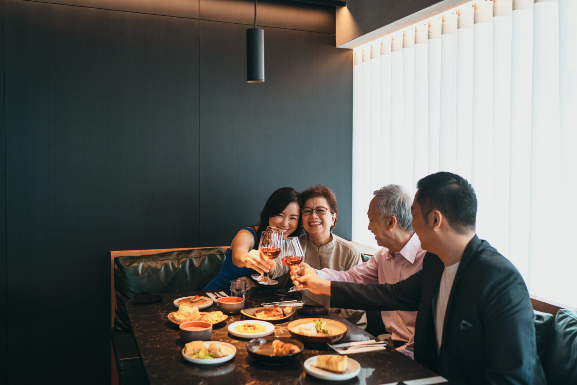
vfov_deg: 37.9
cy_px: 192
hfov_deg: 54.4
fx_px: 561
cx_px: 288
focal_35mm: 35
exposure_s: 1/80
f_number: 2.2
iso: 1000
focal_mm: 35
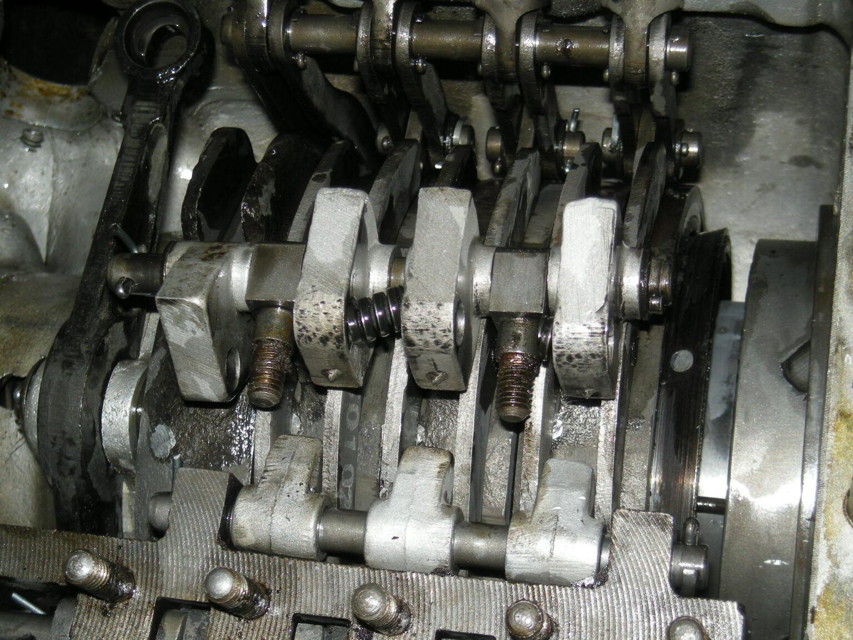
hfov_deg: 25.7
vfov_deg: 19.4
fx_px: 1873
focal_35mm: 76
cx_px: 426
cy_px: 320
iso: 59
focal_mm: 12.3
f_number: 7.8
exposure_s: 1/60
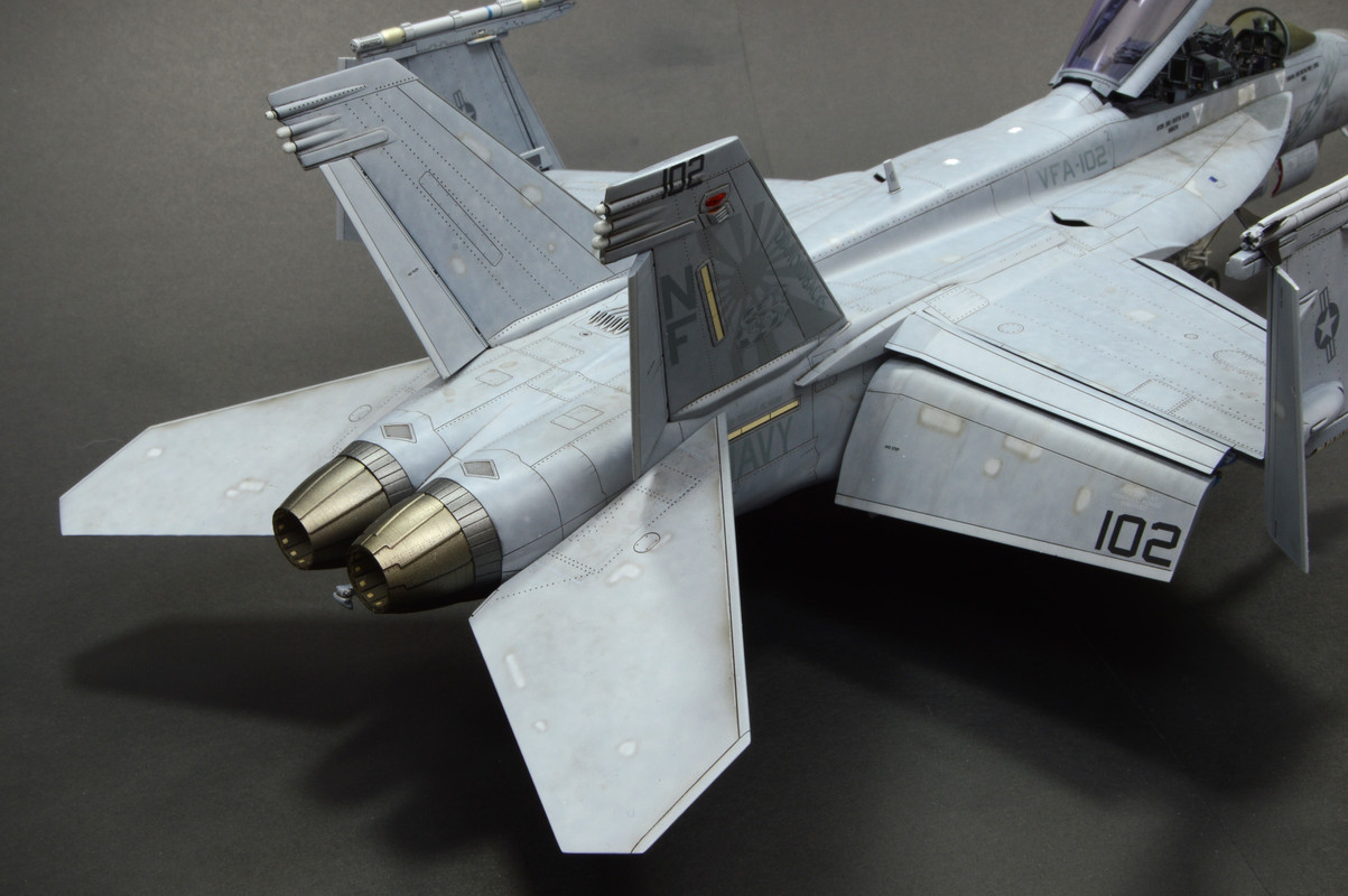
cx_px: 674
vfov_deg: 31.8
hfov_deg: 46.4
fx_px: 1571
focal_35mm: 42
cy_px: 448
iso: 100
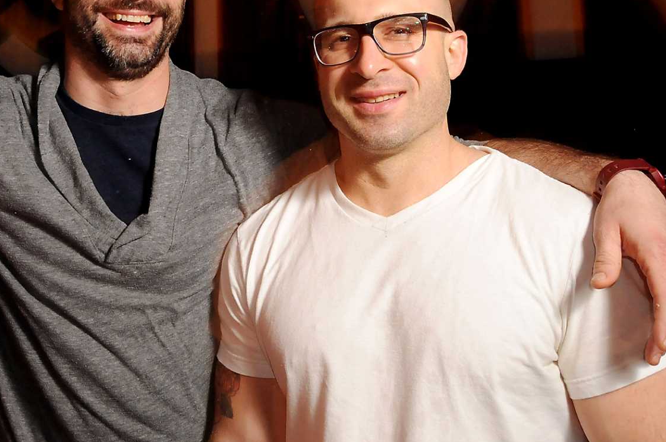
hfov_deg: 38.5
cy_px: 48
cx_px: 110
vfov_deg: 26.6
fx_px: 905
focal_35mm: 49
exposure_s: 1/3
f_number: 8
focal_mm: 18
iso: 800
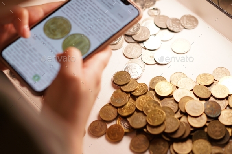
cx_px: 116
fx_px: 528
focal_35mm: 82
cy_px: 77
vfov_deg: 16.6
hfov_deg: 24.8
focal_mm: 55
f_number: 2
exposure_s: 1/250
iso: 100
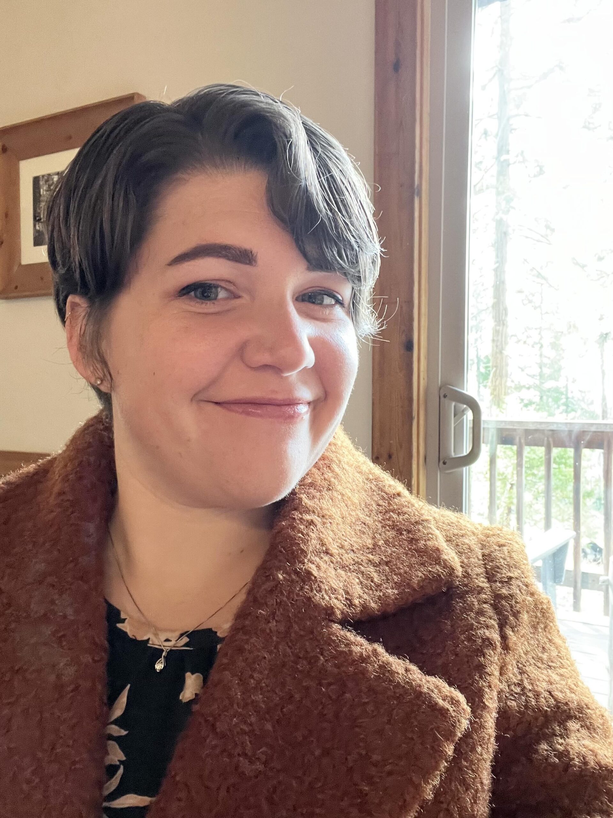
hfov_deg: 46.8
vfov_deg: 60.0
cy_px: 409
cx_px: 306
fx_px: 708
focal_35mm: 30
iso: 400
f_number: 2.2
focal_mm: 2.71
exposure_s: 1/30
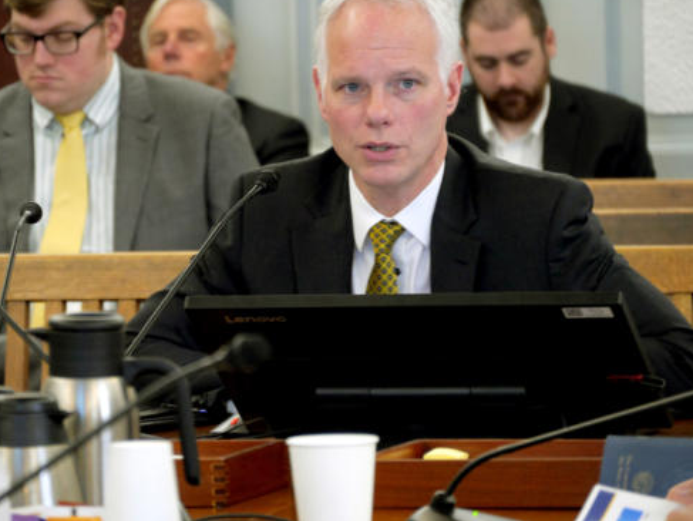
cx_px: 307
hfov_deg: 5.7
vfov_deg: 4.3
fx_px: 6952
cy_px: 200
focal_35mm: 347
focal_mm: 140
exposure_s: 1/25
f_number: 5.6
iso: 1600
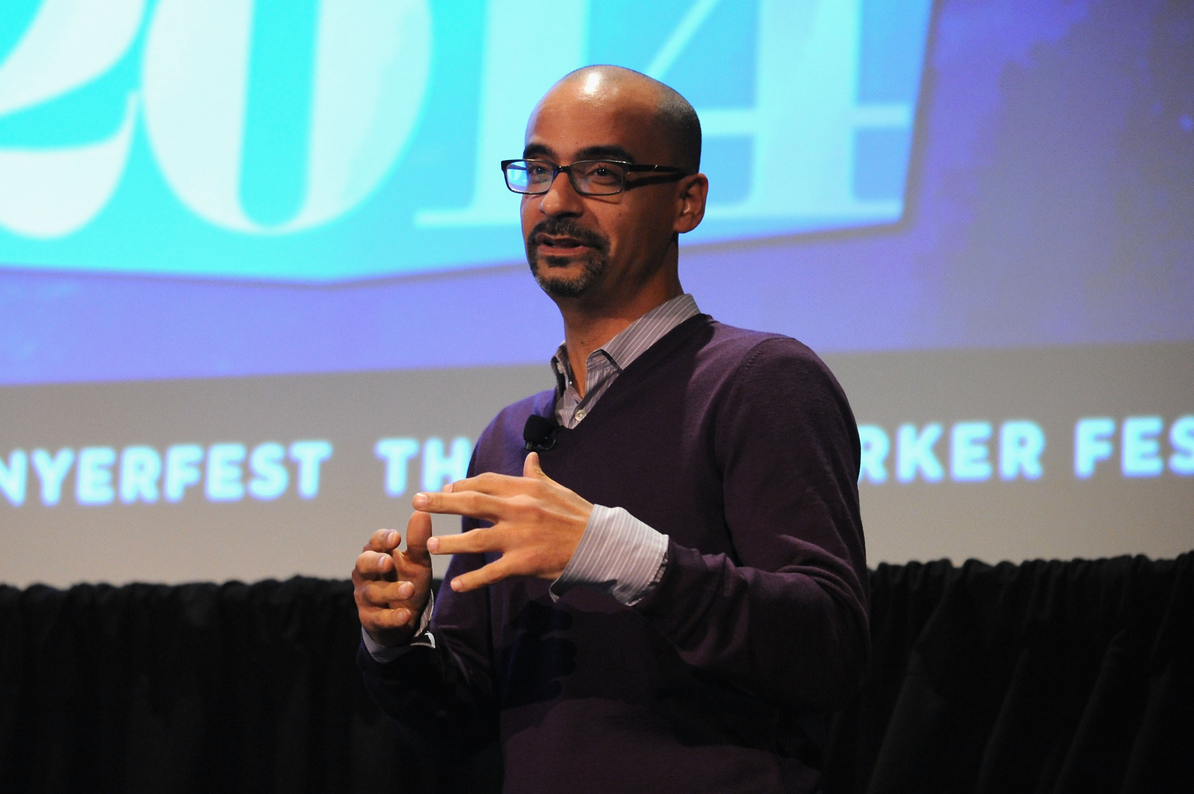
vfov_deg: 13.0
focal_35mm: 105
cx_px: 597
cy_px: 397
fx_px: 3480
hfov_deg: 19.5
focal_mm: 105
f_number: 3.2
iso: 3200
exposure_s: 1/200
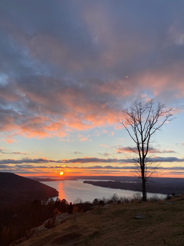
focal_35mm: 26
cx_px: 92
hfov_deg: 53.1
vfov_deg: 67.3
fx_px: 184
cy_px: 123
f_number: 1.8
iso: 32
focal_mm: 4.25
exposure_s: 1/719
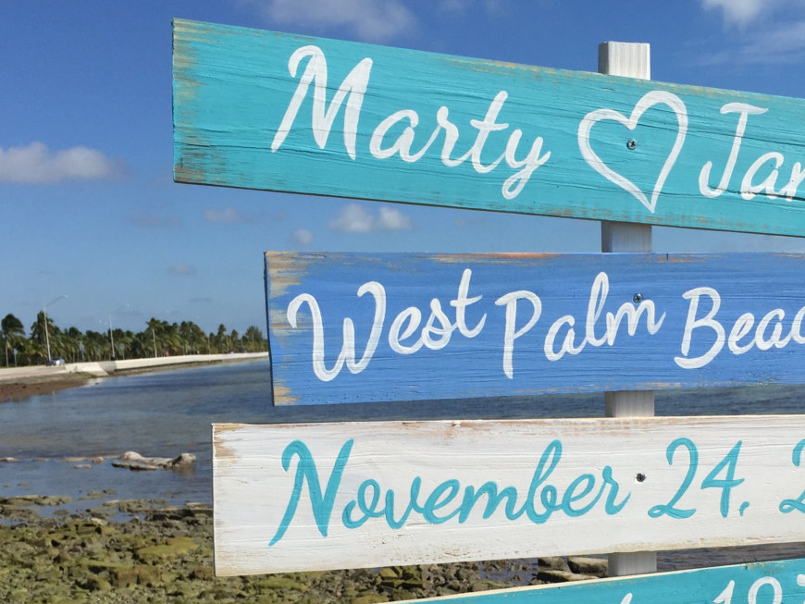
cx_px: 576
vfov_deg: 28.5
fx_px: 1163
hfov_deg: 37.5
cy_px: 481
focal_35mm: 50
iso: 32
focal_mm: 4.15
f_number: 2.2
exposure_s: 1/4405
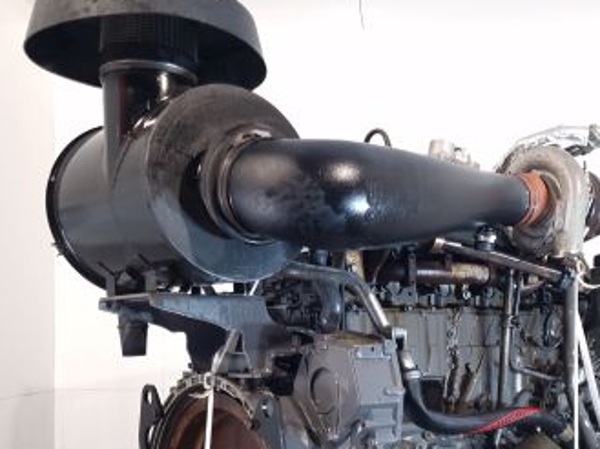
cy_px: 341
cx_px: 396
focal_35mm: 42
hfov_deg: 44.2
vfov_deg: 33.5
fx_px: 727
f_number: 1.8
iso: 100
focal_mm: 6.4
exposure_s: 1/50
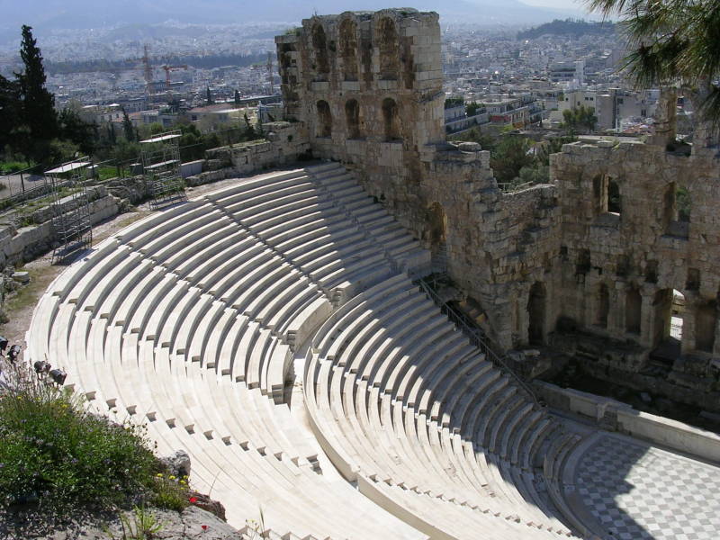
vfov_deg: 37.7
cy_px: 270
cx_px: 360
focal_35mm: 38
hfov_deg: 49.0
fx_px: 790
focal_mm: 5.8
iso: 50
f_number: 5.6
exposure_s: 1/414
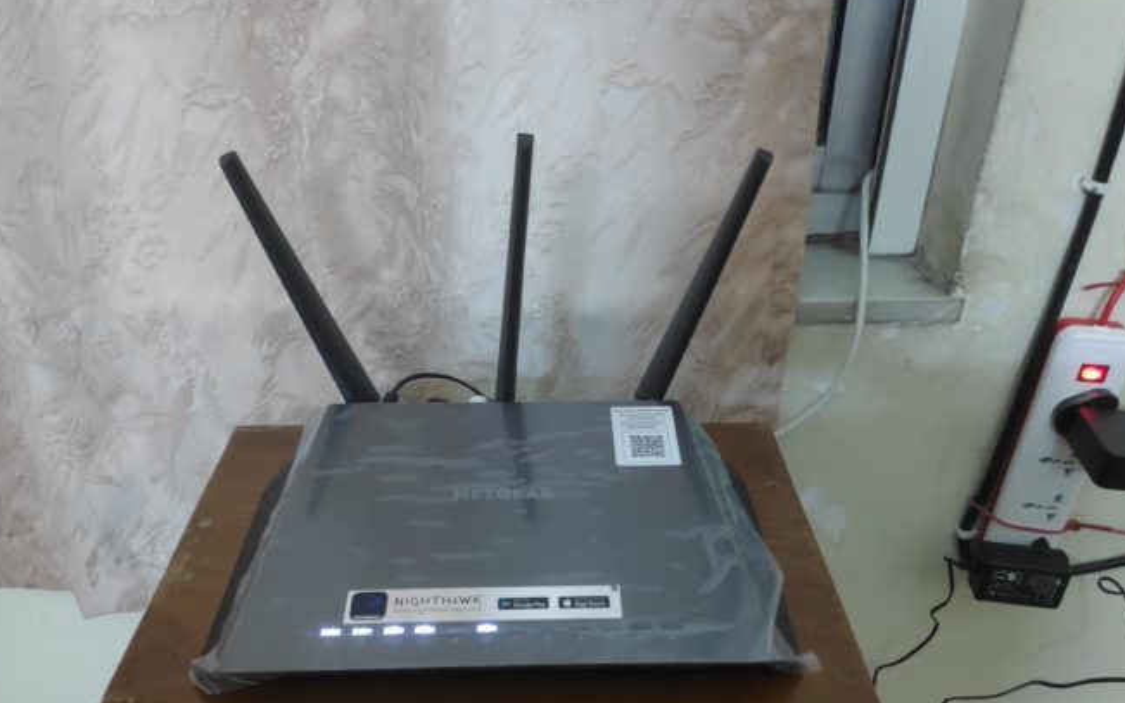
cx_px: 555
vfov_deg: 48.6
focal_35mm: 25
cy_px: 459
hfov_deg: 72.5
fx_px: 767
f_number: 1.9
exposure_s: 1/25
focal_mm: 3.94
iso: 2006
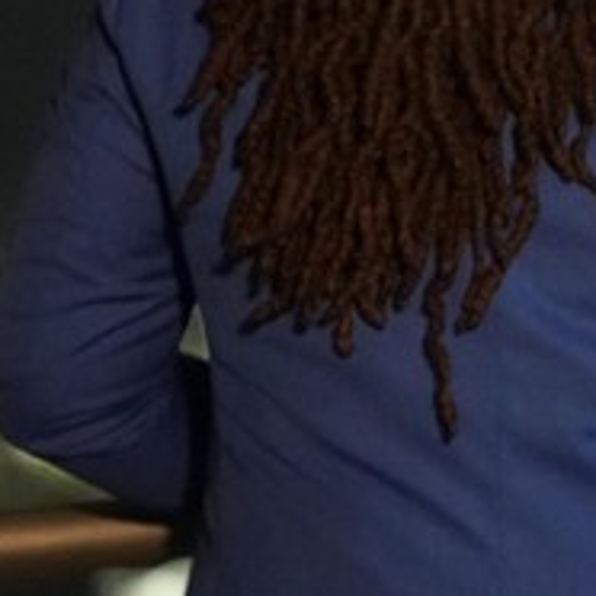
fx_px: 4285
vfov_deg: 7.9
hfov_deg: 7.9
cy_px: 72
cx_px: 609
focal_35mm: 220
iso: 16000
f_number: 2.8
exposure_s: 1/80
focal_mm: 67
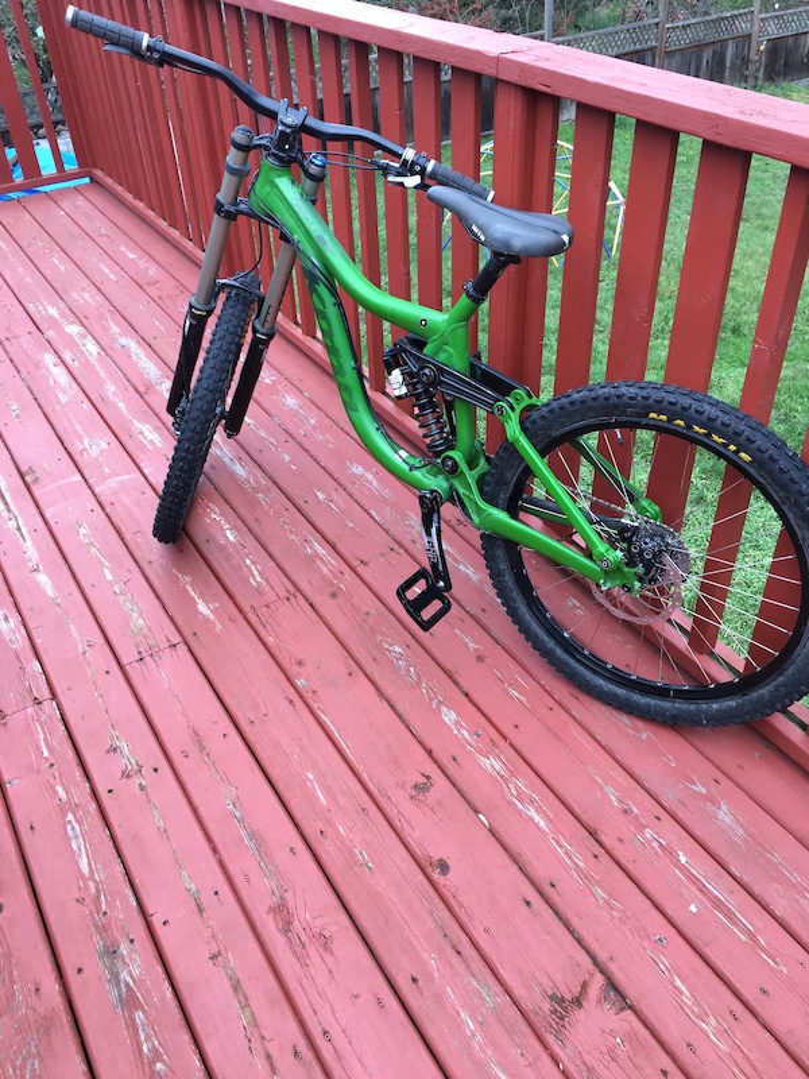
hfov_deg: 48.2
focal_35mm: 29
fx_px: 904
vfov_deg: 61.7
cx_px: 404
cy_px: 540
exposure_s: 1/60
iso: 32
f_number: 2.2
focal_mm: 4.15
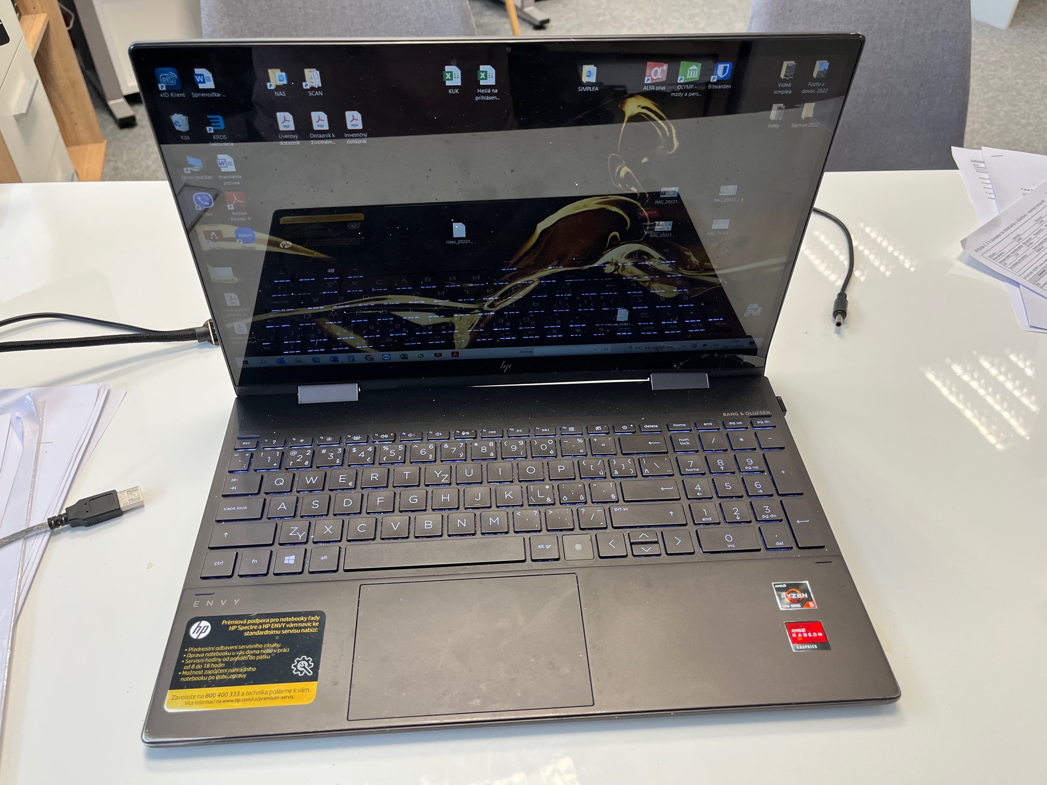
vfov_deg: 53.1
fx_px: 786
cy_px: 392
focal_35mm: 26
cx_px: 524
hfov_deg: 67.3
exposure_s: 1/100
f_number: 1.6
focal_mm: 5.1
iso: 125
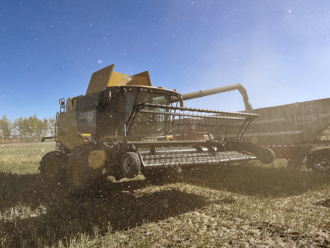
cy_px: 124
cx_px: 165
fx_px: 248
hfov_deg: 67.3
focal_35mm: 26
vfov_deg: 53.1
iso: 50
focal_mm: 5.1
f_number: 1.6
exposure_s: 1/3876
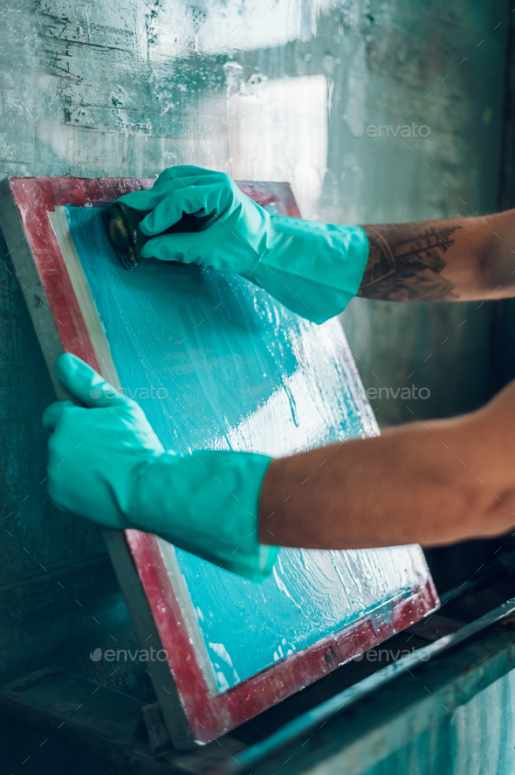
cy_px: 388
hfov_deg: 27.0
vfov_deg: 39.6
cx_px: 258
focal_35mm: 50
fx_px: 1075
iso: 800
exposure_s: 1/400
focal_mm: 50
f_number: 1.8
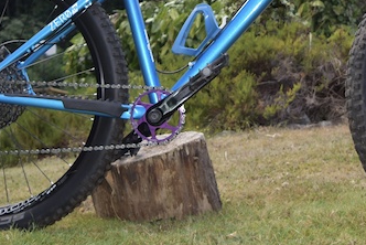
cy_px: -3
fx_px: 661
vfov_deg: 20.3
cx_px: 216
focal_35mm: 65
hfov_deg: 30.9
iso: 100
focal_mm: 18
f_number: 3.5
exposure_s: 1/60
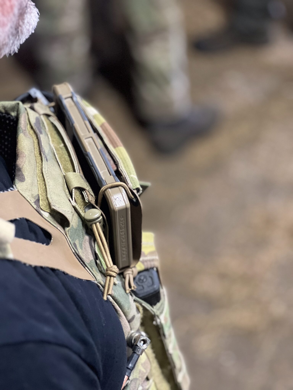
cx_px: 146
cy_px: 195
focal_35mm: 77
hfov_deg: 19.1
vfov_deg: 25.3
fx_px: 869
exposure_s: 1/20
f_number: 2.8
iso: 400
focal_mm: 9
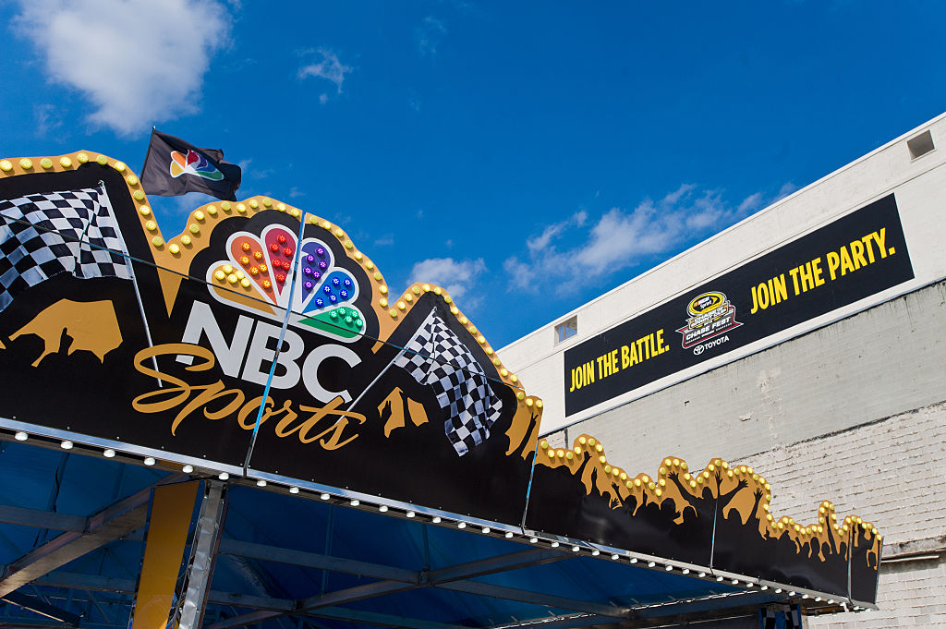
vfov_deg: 43.5
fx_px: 788
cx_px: 473
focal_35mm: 30
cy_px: 314
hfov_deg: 62.0
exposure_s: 1/2000
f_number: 9
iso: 800
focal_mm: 30
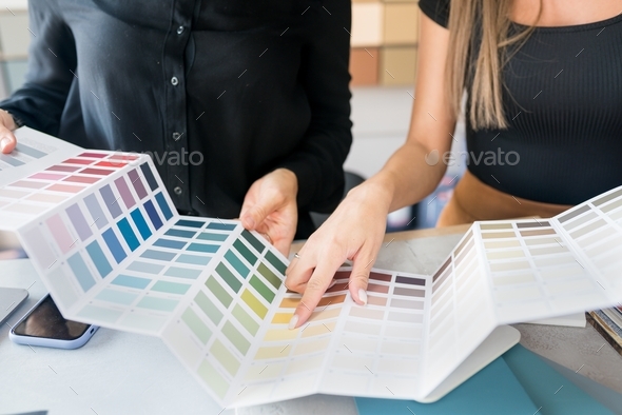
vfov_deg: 37.9
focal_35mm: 35
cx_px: 311
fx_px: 605
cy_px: 208
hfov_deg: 54.4
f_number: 2.8
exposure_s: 1/50
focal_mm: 35
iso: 200
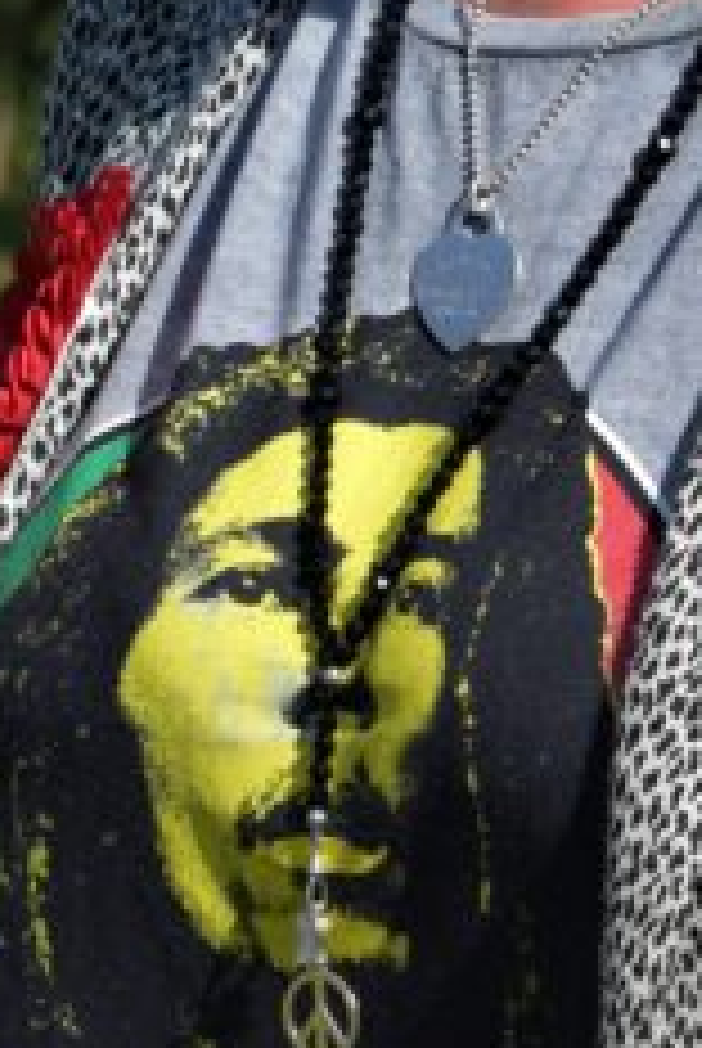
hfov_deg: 3.8
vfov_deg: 5.7
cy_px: -193
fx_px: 10562
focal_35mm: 362
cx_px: 731
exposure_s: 1/1000
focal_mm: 55
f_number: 5.6
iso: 200
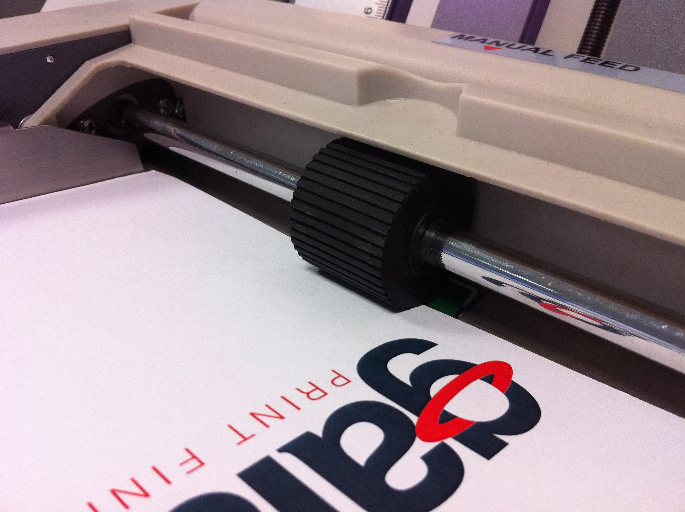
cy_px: 256
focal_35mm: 35
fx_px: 692
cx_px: 342
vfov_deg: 40.6
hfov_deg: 52.7
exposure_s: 1/20
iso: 80
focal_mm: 3.85
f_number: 2.8
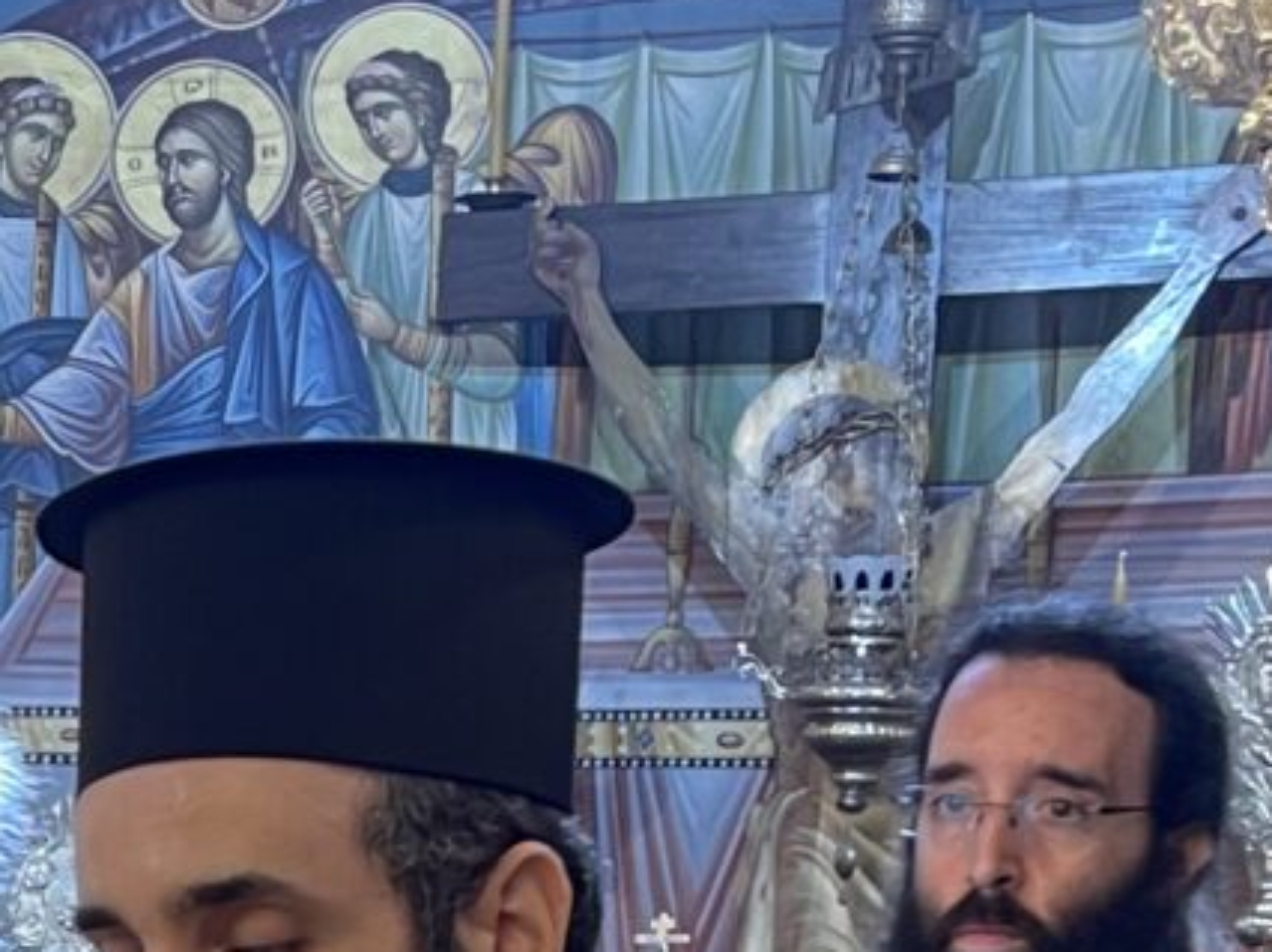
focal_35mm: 125
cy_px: 1653
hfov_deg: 14.8
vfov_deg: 11.1
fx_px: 4591
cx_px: -576
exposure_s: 1/50
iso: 80
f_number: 1.6
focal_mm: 5.1
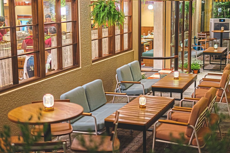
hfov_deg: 33.9
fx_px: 377
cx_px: 125
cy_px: 69
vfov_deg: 23.0
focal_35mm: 59
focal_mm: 50
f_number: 2
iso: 400
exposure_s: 1/50
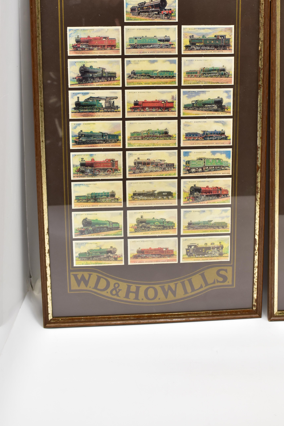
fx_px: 603
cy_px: 130
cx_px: 159
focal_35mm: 51
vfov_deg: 38.3
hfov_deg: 26.5
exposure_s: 1/60
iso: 450
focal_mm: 24
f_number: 5.6
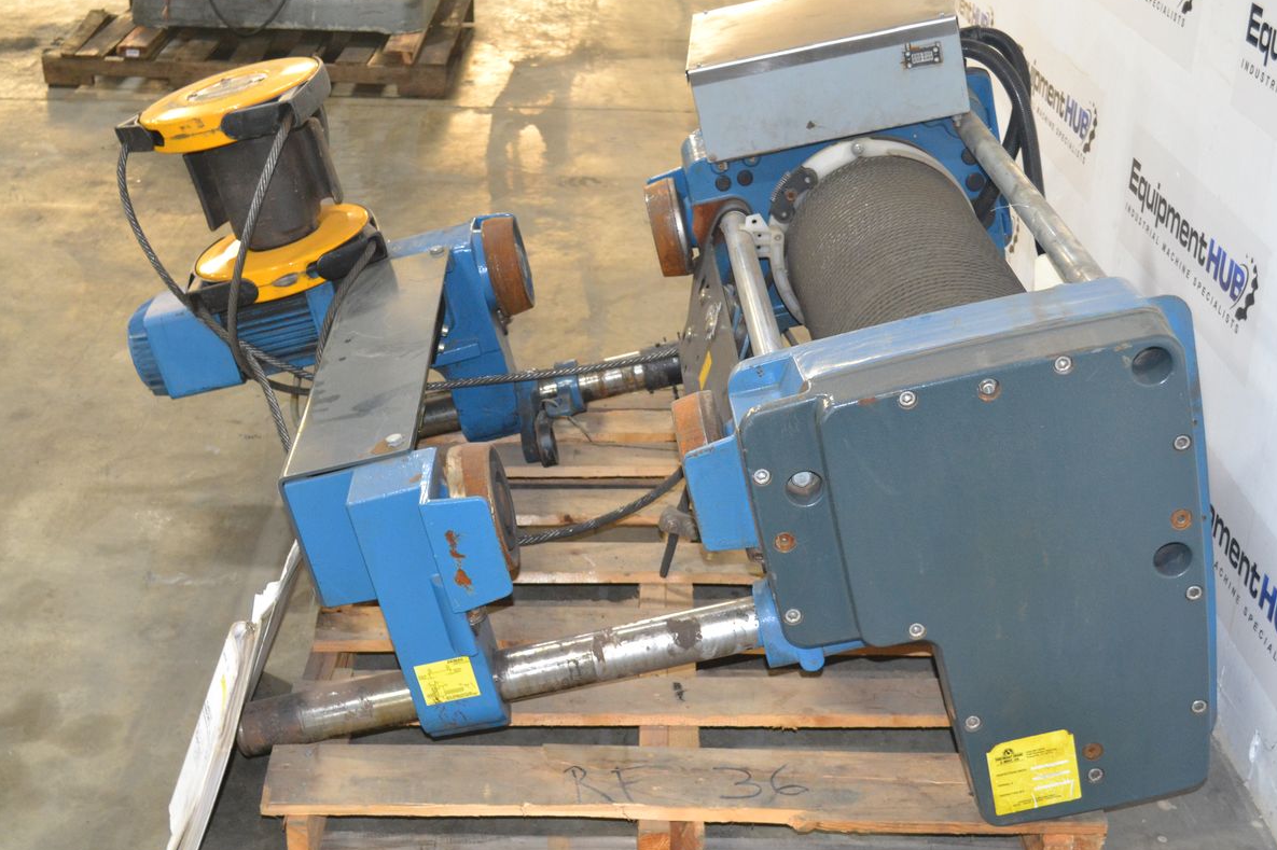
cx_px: 637
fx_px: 1737
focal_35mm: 49
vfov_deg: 27.5
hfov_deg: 40.4
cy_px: 447
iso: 1400
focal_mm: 28
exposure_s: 1/60
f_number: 4.5
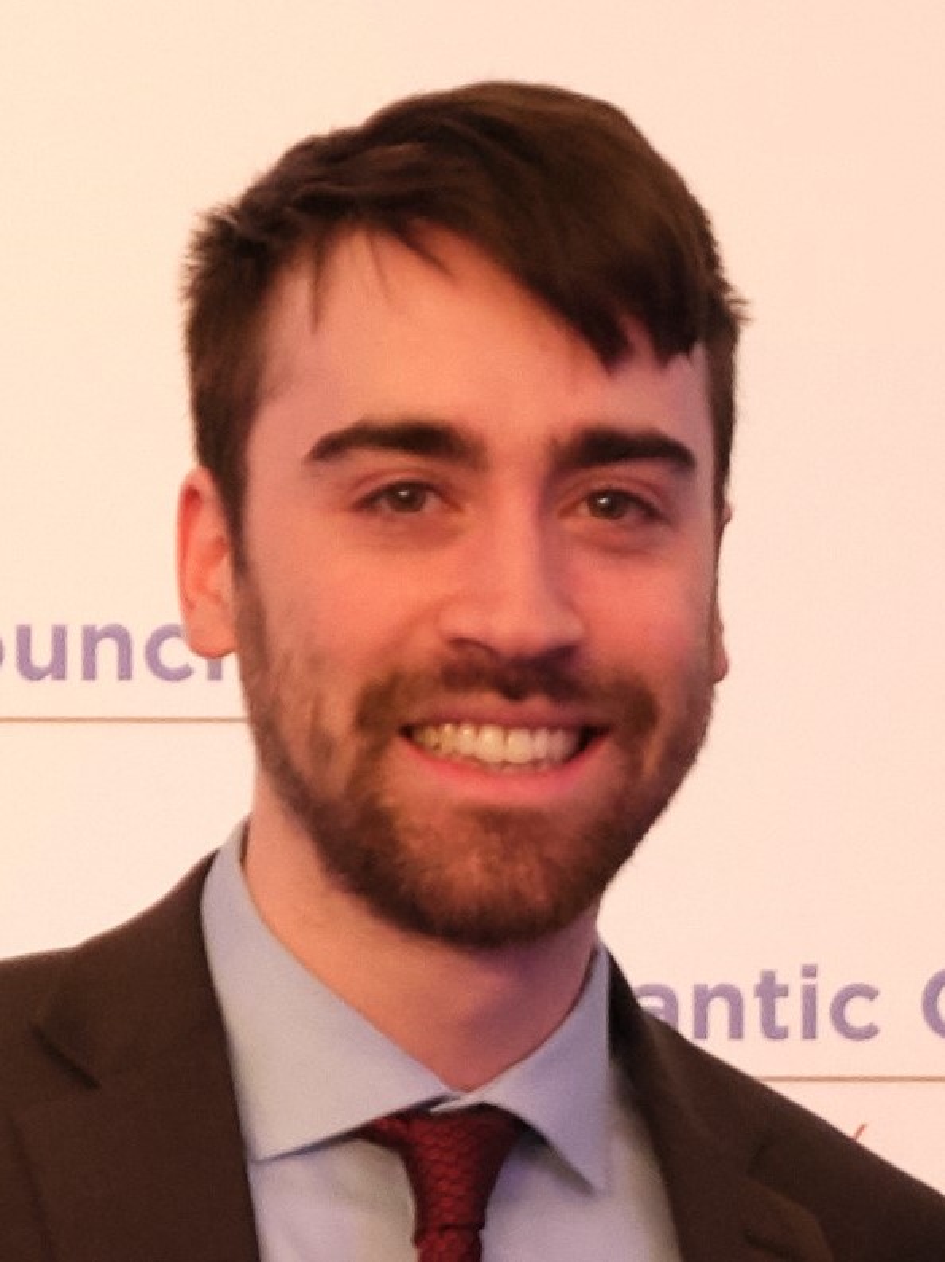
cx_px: 472
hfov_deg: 49.7
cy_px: 631
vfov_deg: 63.5
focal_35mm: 28
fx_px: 1020
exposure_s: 1/125
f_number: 4
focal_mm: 35
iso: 1600
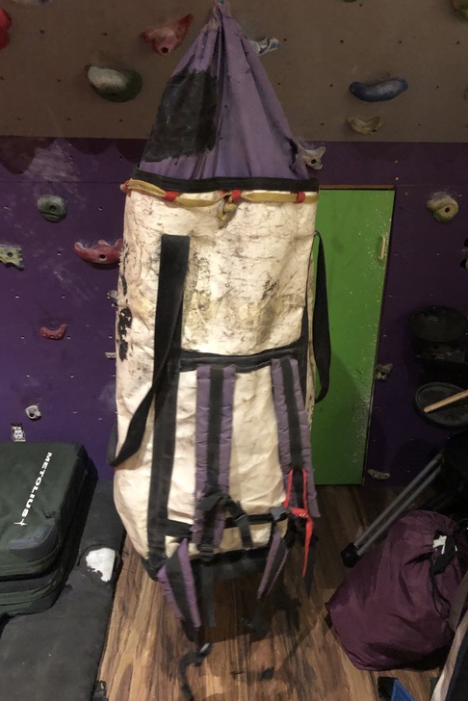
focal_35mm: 30
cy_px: 351
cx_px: 257
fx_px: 584
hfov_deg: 43.6
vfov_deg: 61.9
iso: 100
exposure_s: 1/5
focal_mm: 4
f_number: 1.8
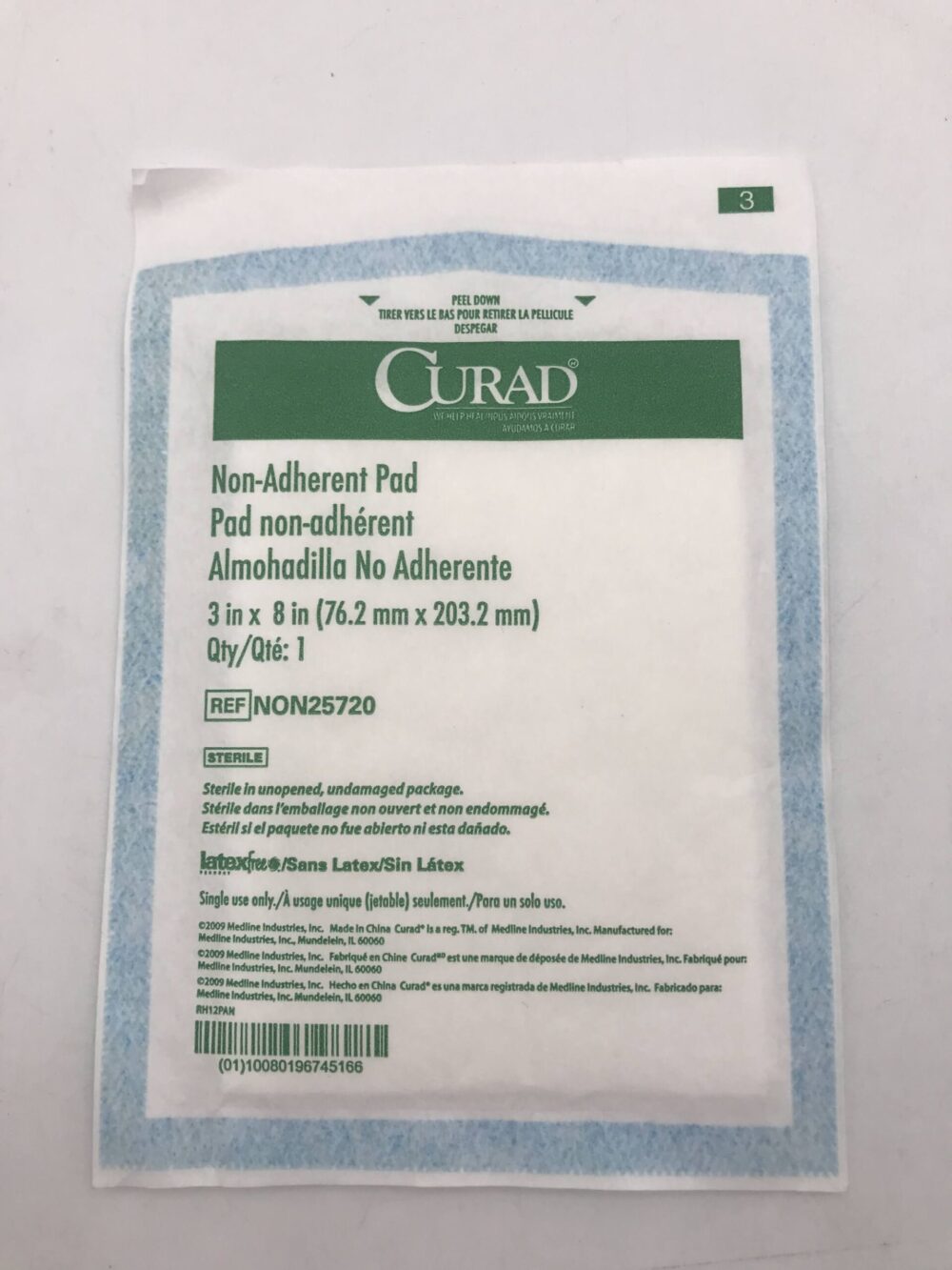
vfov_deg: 63.4
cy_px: 635
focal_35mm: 28
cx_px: 476
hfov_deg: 49.8
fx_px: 1027
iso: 20
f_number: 1.8
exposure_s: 1/176
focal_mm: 3.99
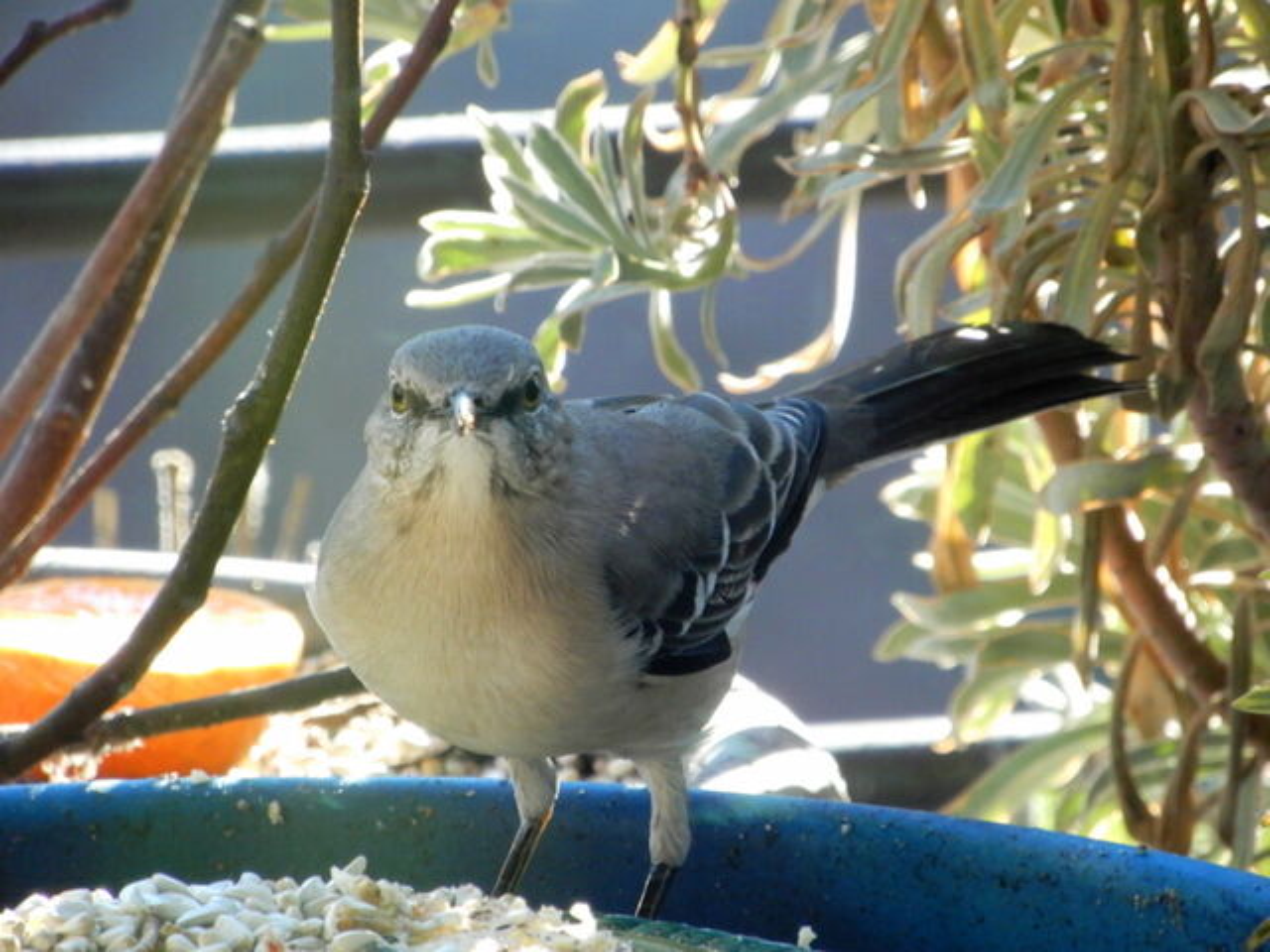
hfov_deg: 3.1
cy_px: 476
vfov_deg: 2.3
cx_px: 635
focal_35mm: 650
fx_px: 23847
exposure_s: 1/100
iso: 400
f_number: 6.9
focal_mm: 116
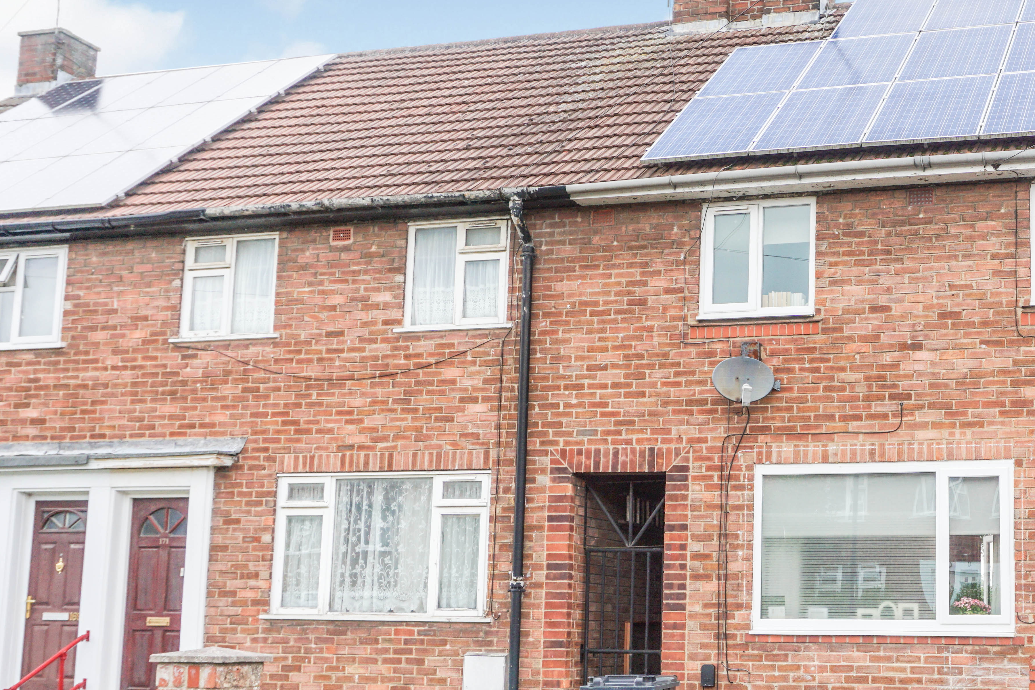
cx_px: 859
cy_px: 439
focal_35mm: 50
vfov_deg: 26.9
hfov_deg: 37.8
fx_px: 1437
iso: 100
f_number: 9
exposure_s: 1/100
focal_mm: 20
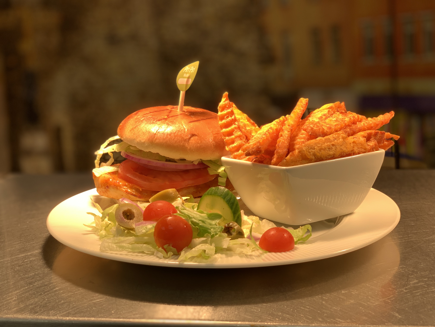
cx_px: 218
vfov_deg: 28.0
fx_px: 653
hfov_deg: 36.8
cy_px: 164
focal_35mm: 52
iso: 16
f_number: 2.4
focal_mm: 6
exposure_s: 1/112
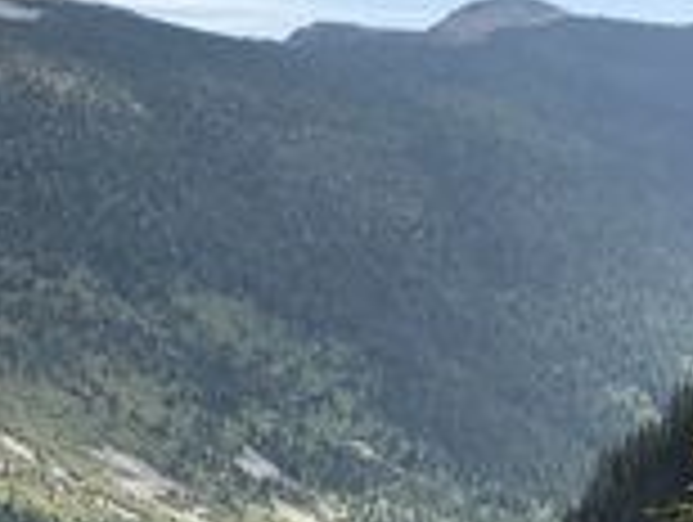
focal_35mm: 116
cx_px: -81
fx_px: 2326
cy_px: 536
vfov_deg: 12.6
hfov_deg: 16.4
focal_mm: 3.99
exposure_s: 1/1709
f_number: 1.8
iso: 20
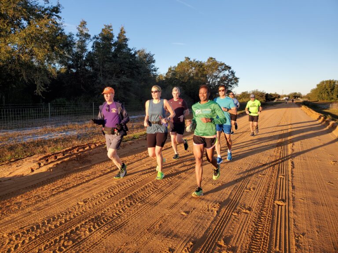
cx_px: 169
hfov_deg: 67.3
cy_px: 126
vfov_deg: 53.1
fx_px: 254
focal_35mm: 26
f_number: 2.4
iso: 50
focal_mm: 4.3
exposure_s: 1/531
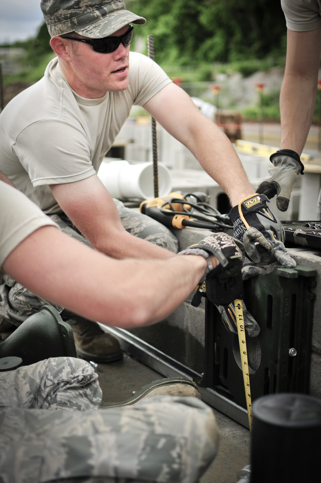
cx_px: 160
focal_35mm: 52
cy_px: 242
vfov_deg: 37.9
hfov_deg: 25.7
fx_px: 704
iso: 200
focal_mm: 35
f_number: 2
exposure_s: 1/1250
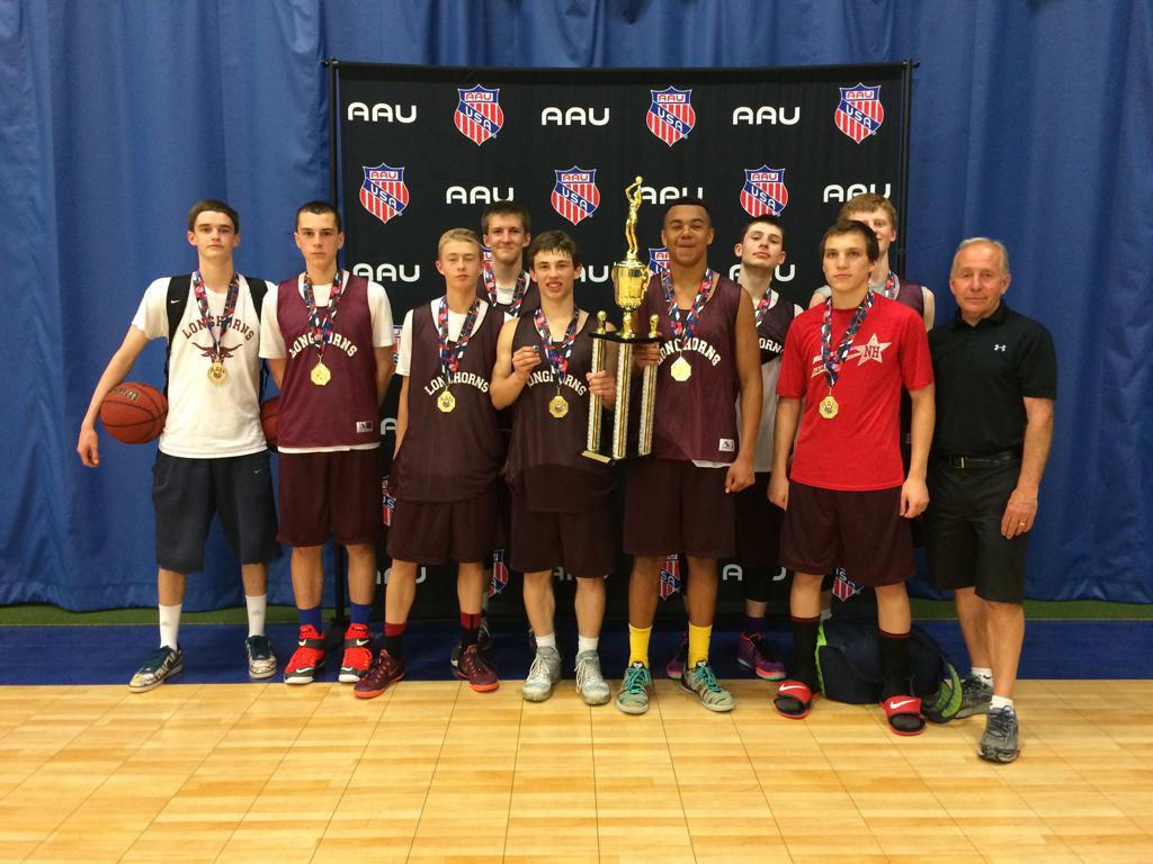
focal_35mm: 29
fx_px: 966
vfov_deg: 48.2
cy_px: 432
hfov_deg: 61.7
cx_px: 576
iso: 200
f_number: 2.2
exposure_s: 1/30
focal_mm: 4.15
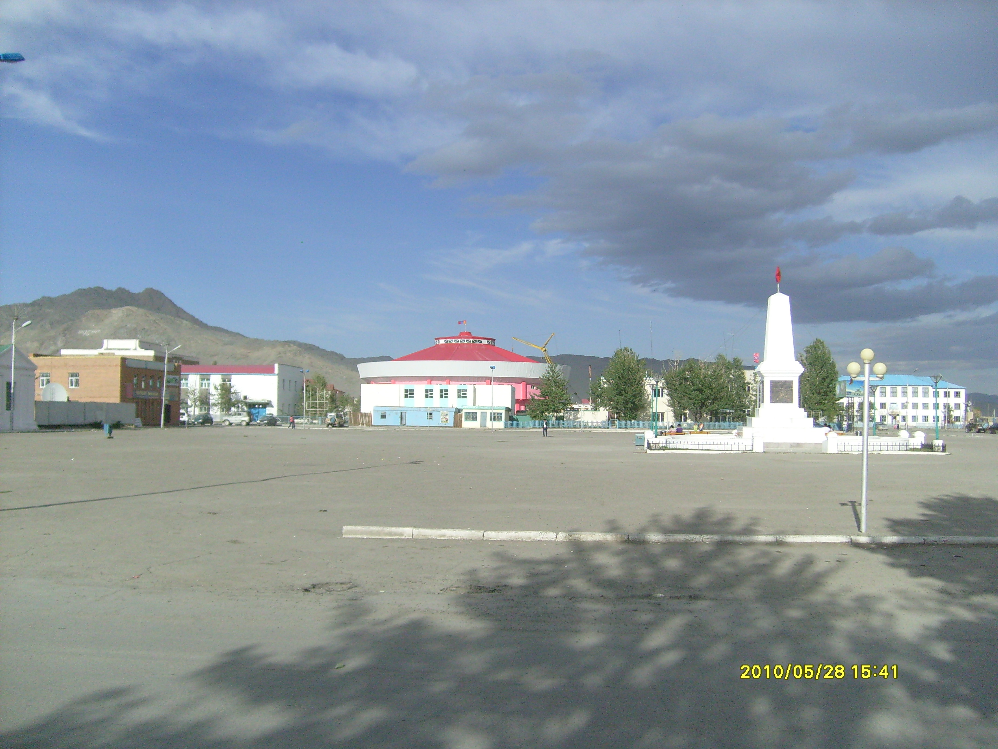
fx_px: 1009
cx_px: 499
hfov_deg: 52.6
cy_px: 374
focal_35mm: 35
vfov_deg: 40.7
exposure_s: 1/500
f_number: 7.1
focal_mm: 5.8
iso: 80
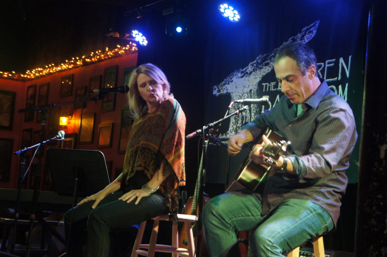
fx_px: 886
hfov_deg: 24.6
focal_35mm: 82
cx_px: 194
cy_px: 128
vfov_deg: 16.5
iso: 1600
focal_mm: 55
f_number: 5.6
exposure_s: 1/25
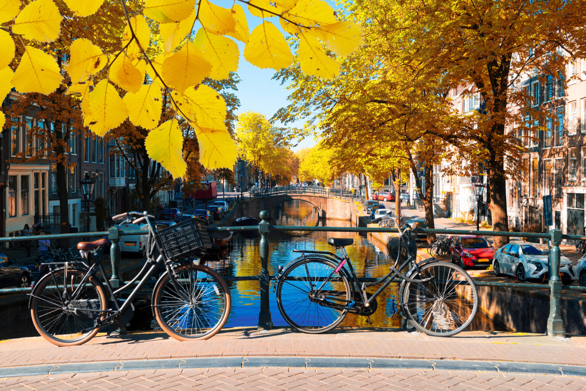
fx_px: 570
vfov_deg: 37.9
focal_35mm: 35
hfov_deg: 54.4
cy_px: 196
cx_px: 293
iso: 100
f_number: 6.3
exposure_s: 1/160
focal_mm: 35
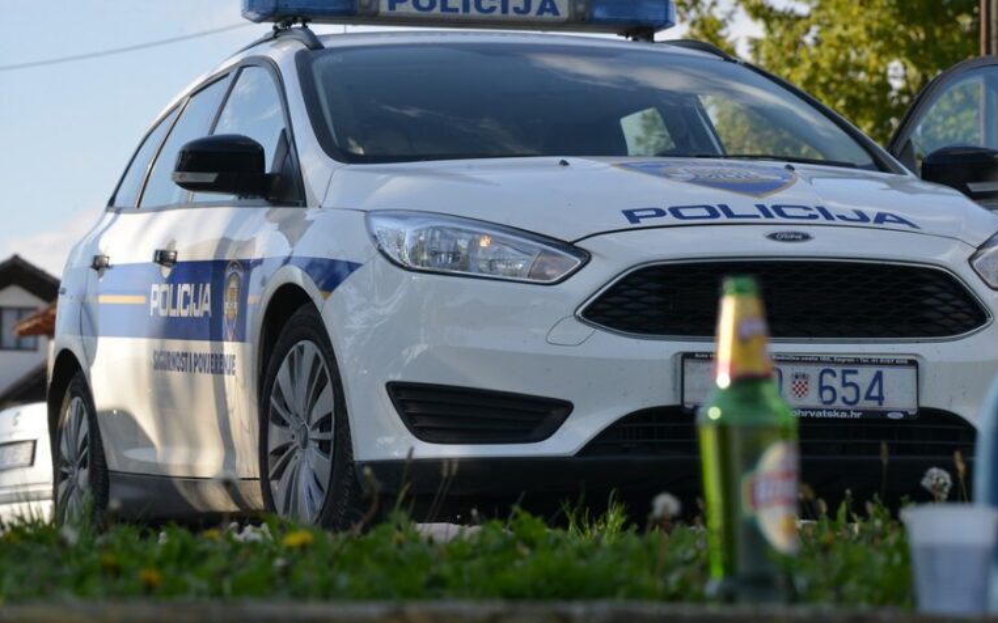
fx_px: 4188
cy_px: 314
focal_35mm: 154
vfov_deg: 8.5
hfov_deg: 13.6
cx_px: 502
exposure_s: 1/500
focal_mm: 150
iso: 640
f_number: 11
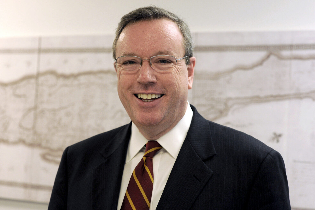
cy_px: 105
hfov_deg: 23.9
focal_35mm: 85
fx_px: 743
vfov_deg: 16.1
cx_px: 158
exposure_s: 1/125
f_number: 5
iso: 1600
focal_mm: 85
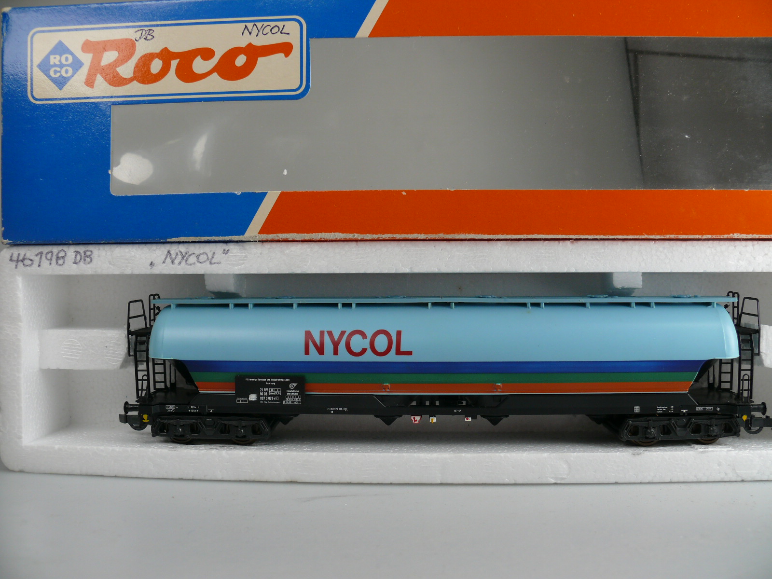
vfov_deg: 40.7
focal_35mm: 35
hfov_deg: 52.6
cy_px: 290
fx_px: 781
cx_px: 386
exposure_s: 1/125
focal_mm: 7.4
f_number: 3.6
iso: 100
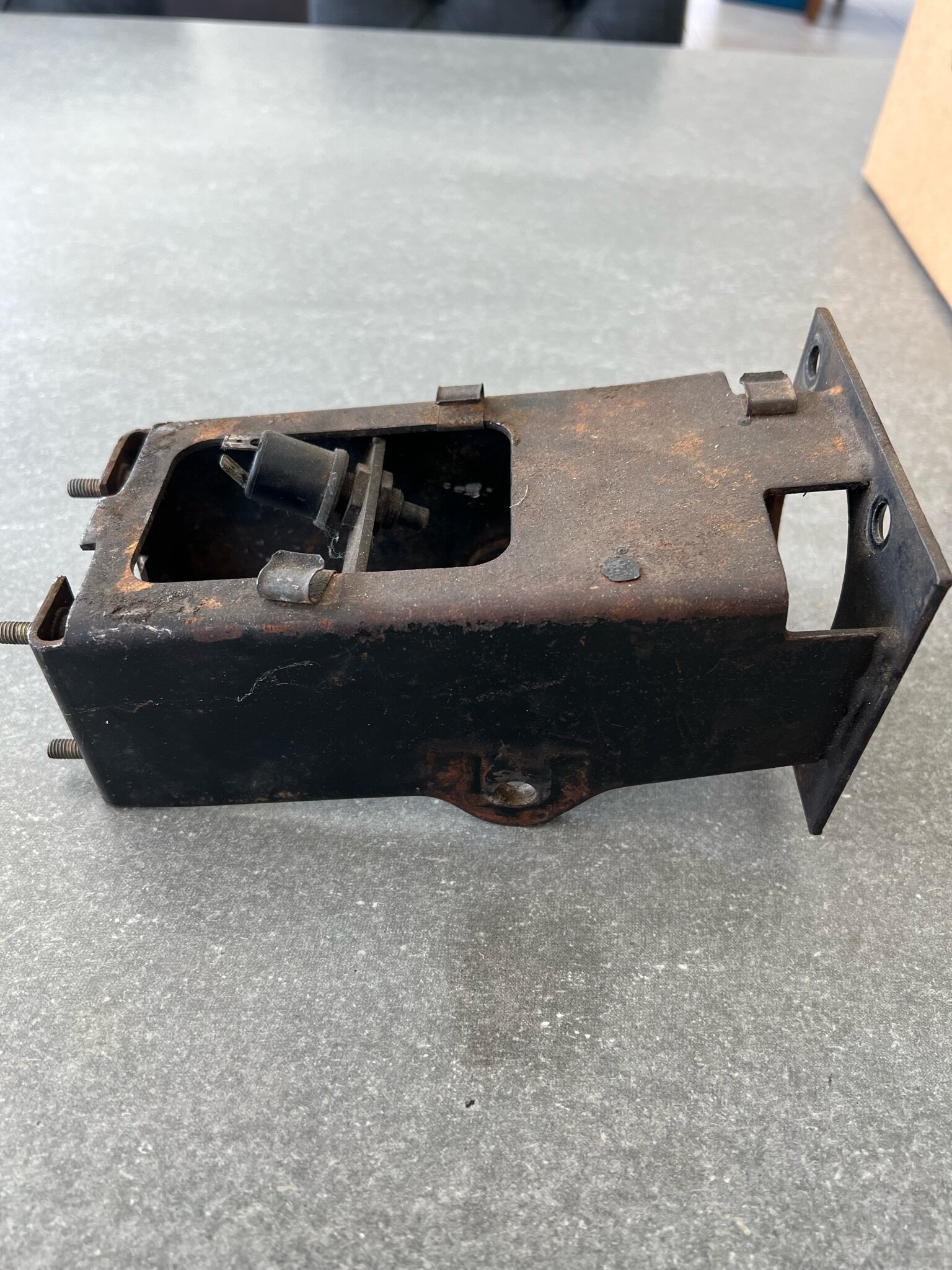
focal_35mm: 26
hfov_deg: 53.0
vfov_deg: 67.3
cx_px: 476
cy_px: 635
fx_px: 954
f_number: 1.5
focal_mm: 5.7
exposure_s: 1/121
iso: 64
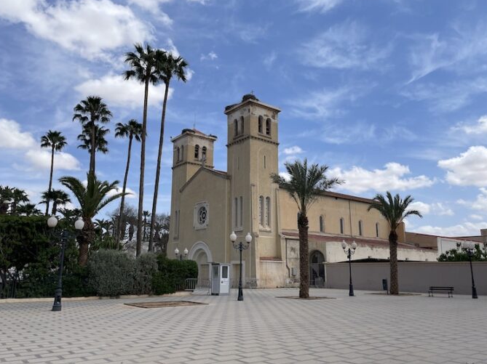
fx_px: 394
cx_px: 245
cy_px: 190
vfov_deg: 49.7
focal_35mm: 28
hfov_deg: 63.5
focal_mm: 4.2
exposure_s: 1/4651
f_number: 1.6
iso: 32
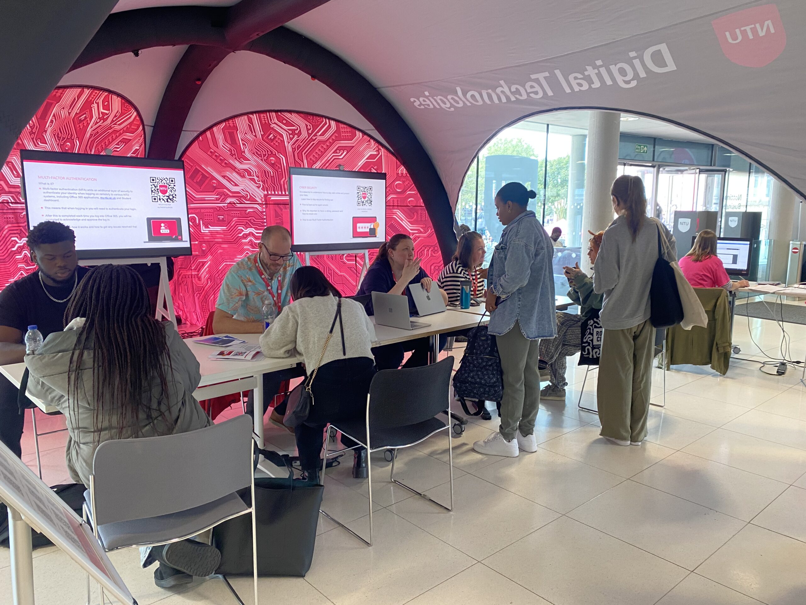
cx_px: 403
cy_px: 302
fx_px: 605
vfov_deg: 53.1
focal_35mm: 26
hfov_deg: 67.3
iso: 125
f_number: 1.8
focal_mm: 4.25
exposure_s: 1/60
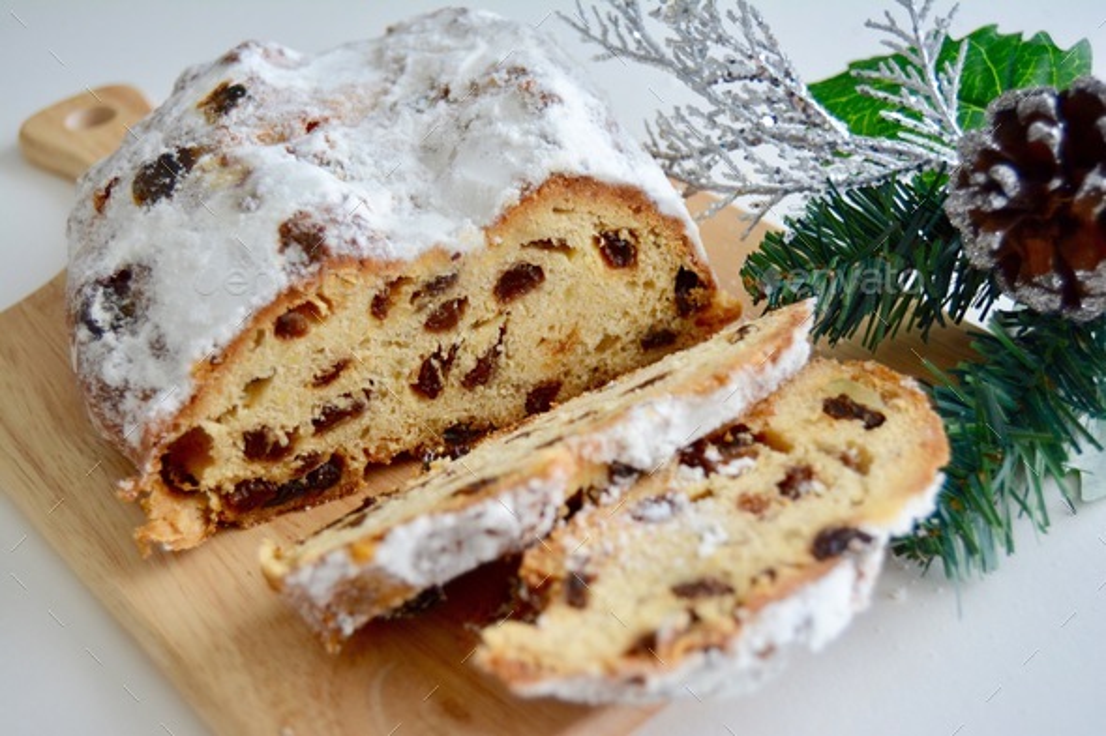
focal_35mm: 51
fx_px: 1566
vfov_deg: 26.5
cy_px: 368
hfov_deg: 38.9
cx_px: 553
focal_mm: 34
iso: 1100
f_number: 4.5
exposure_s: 1/50
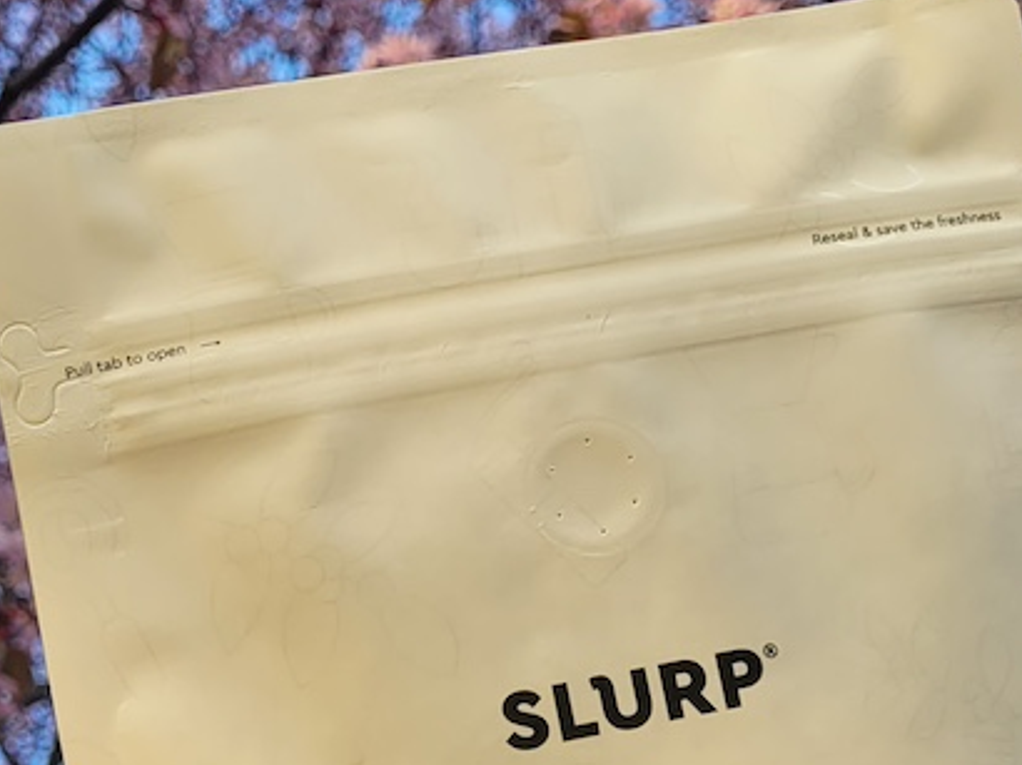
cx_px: 651
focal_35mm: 81
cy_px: 637
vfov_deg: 18.0
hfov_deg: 24.1
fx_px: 2390
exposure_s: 1/200
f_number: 1.8
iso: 40
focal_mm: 5.4
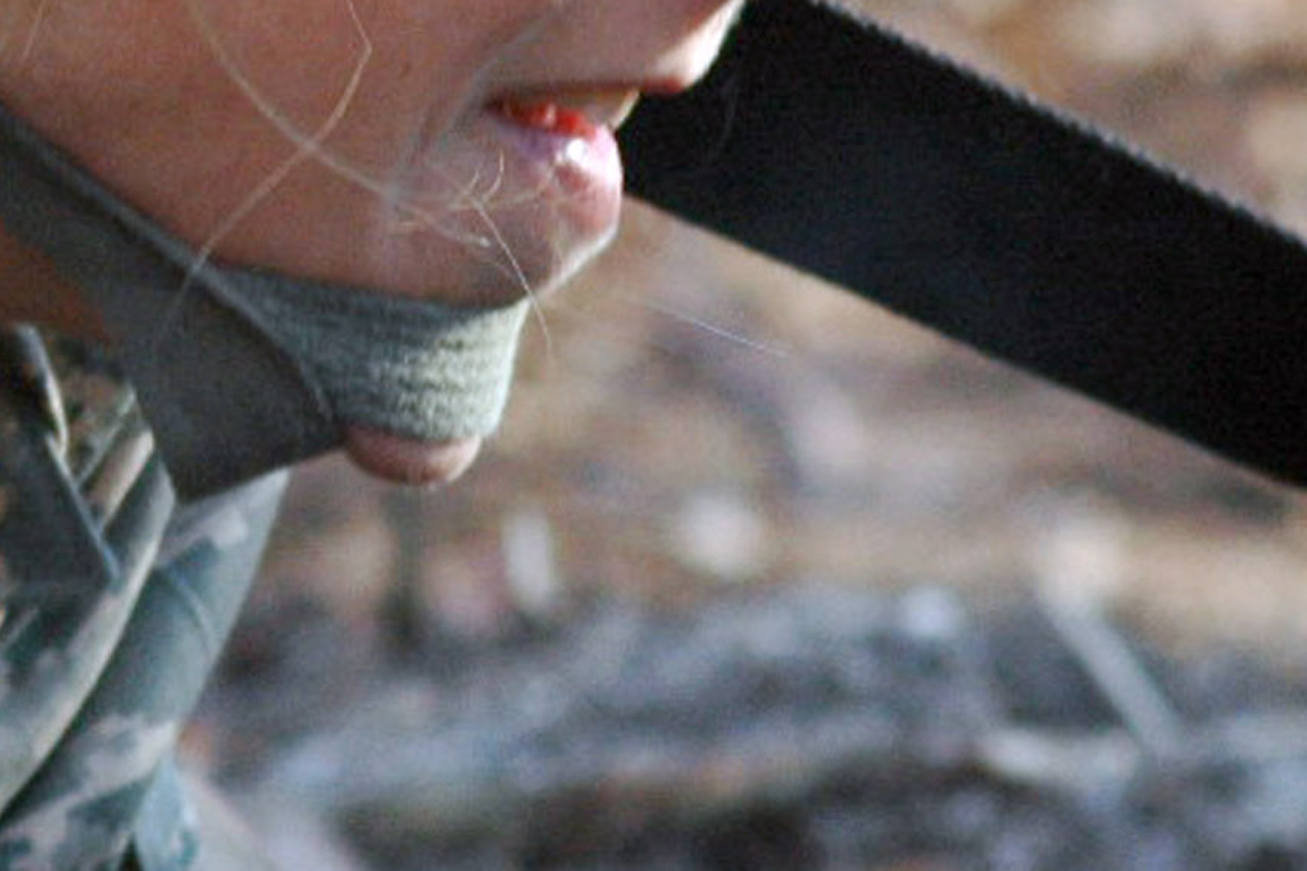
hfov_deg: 3.1
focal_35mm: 664
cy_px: 327
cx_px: 54
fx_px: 24088
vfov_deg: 2.1
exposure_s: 1/160
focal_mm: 125
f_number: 8
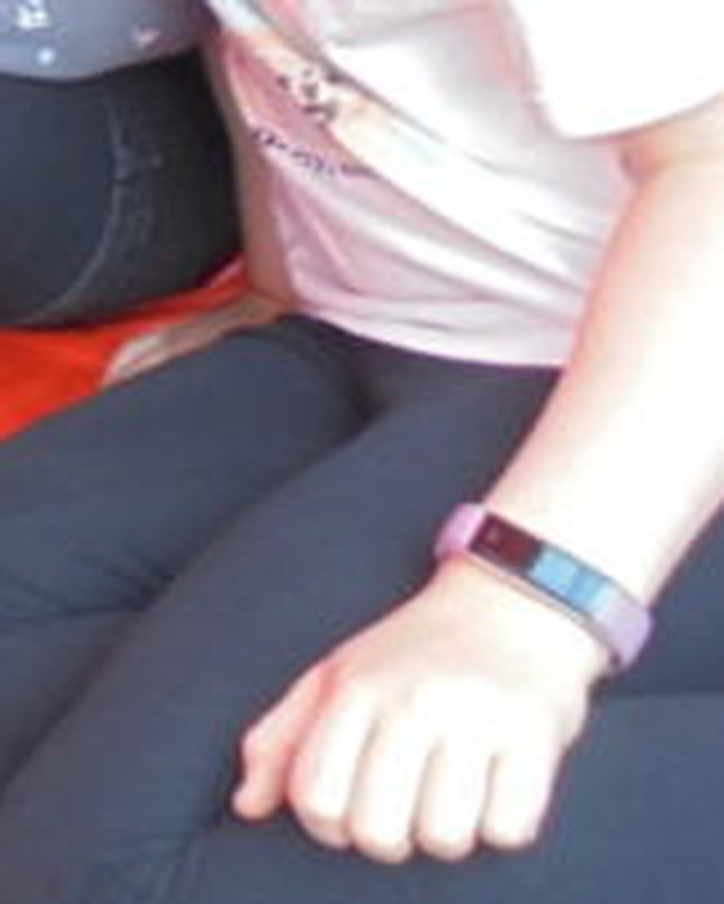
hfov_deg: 13.6
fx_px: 2596
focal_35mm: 97
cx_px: -724
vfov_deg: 18.2
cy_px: -324
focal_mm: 4.6
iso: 100
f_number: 3.5
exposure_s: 1/125
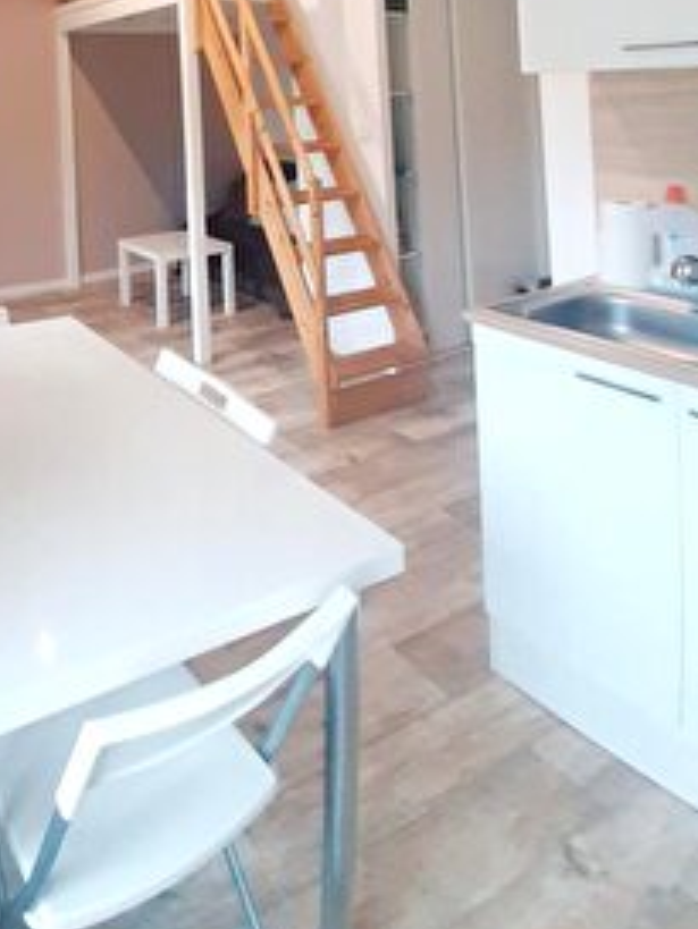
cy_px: 77
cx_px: 31
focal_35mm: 25
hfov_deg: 47.4
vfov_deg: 58.3
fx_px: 672
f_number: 2.2
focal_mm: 1.42
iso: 200
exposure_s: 1/25
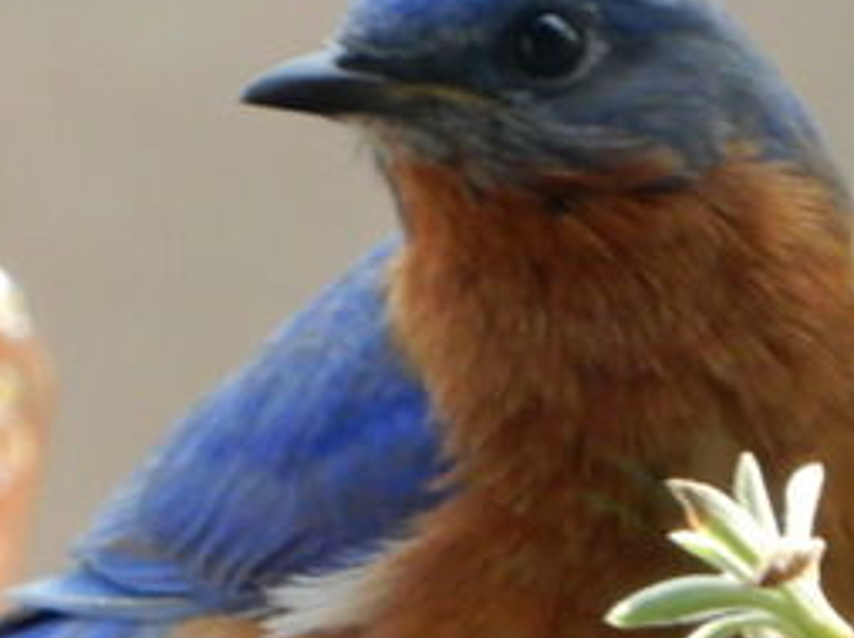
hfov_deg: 1.1
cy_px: 493
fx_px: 44788
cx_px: 510
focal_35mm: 1818
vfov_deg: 0.8
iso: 400
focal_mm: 128
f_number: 6.9
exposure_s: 1/60
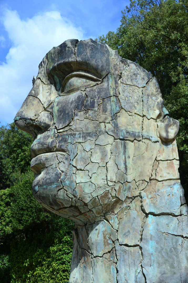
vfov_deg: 46.5
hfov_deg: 31.7
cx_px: 94
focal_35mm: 42
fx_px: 331
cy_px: 142
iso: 100
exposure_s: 1/250
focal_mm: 28
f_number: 8
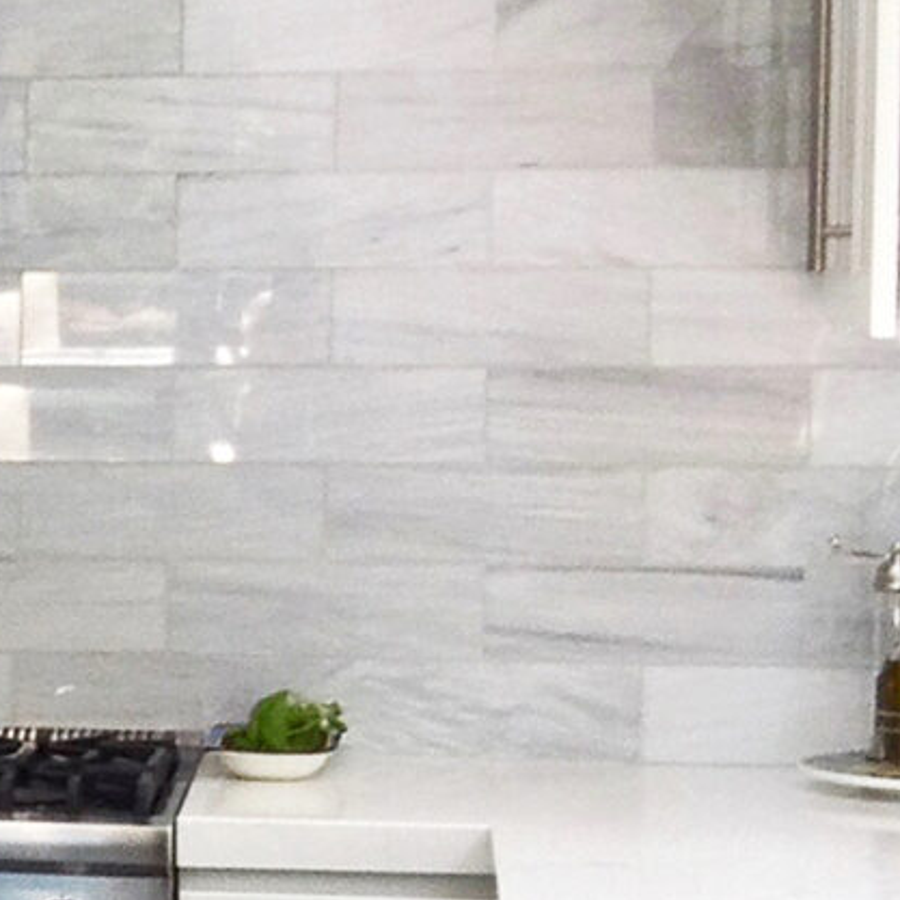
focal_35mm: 190
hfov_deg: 8.2
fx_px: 5589
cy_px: 962
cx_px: -1465
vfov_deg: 9.1
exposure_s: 1/40
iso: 50
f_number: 2.4
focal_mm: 4.28
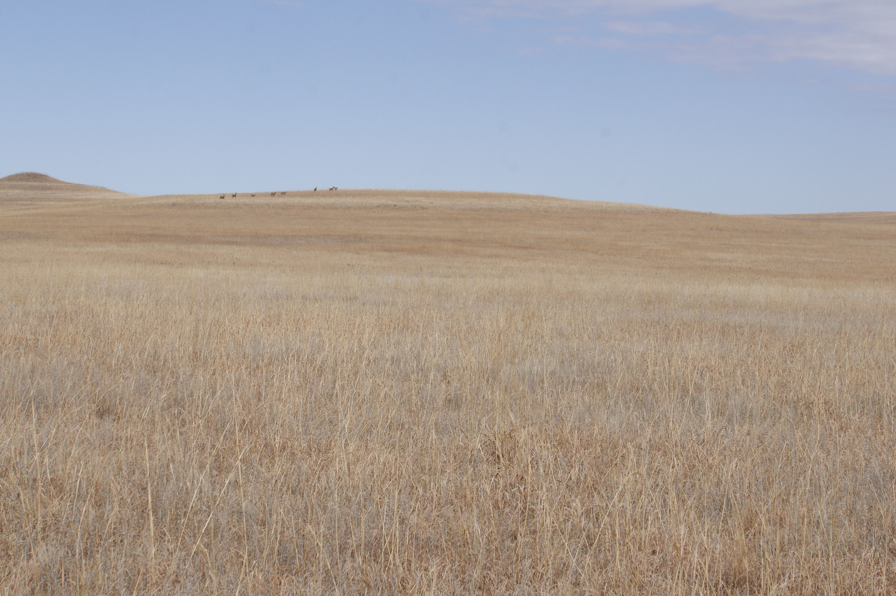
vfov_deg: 16.5
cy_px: 298
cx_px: 448
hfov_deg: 24.6
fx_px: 2052
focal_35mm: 82
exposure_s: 1/320
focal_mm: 55
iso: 200
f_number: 13
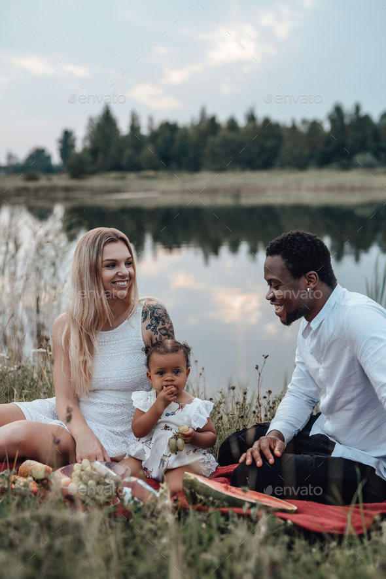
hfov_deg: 27.0
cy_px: 290
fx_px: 804
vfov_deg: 39.6
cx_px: 193
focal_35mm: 50
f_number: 2.2
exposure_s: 1/250
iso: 200
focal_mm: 50
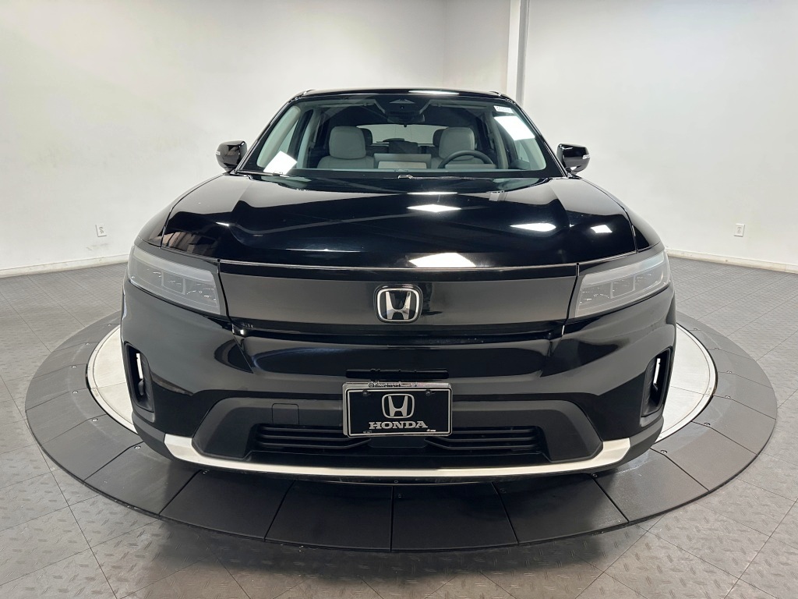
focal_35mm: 24
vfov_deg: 56.8
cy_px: 300
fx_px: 553
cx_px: 399
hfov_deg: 71.6
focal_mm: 6.86
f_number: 1.78
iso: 400
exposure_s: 1/60
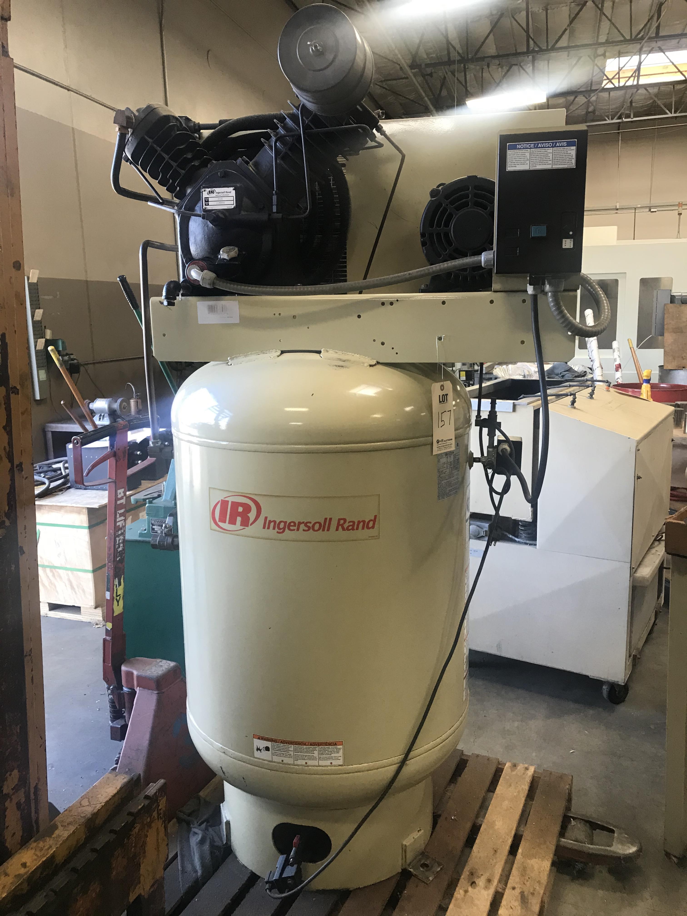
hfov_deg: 49.7
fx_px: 741
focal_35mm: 28
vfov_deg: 63.4
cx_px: 344
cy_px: 458
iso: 25
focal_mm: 3.99
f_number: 1.8
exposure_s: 1/30
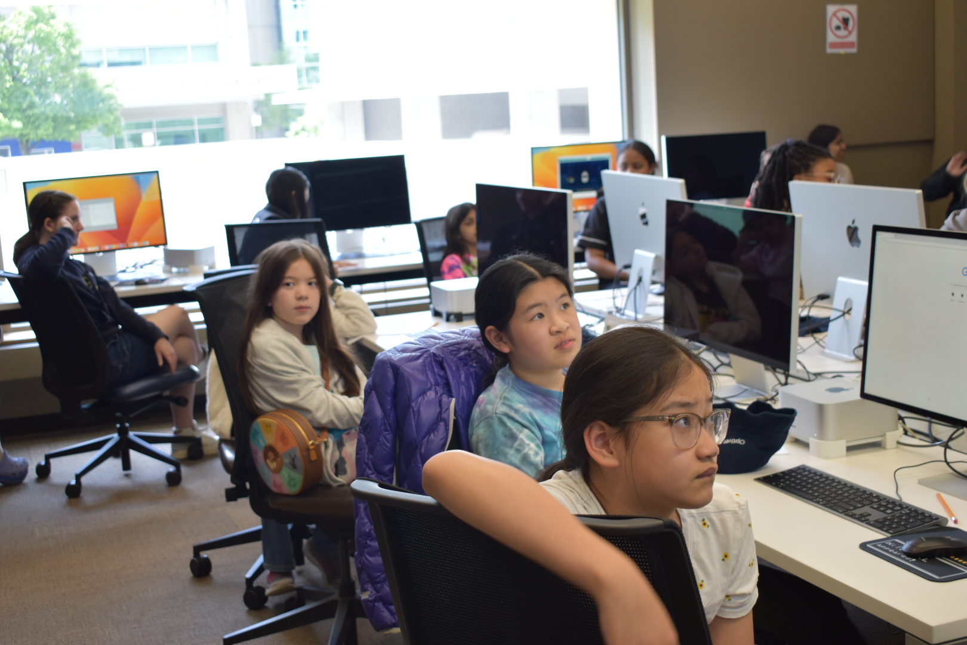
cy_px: 322
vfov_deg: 26.5
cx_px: 484
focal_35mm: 51
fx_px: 1370
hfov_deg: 38.9
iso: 400
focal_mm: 34
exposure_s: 1/30
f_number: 4.5
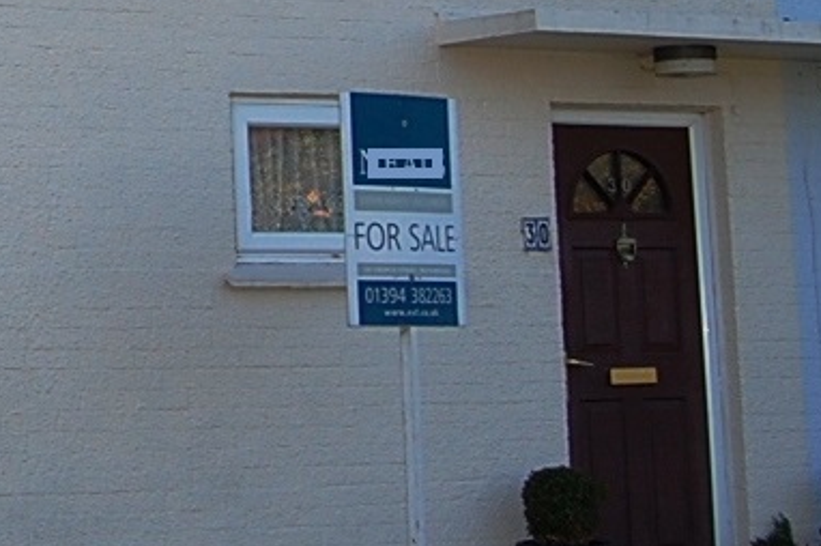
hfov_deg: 14.7
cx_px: -423
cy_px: -221
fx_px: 2962
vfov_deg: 10.2
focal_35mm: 130
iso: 200
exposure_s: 1/500
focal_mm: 22
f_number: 6.3
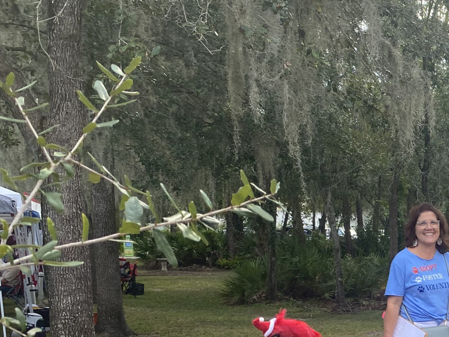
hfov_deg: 25.0
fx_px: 908
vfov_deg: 20.3
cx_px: 541
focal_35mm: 70
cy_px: 338
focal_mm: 4.25
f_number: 1.8
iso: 32
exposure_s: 1/369
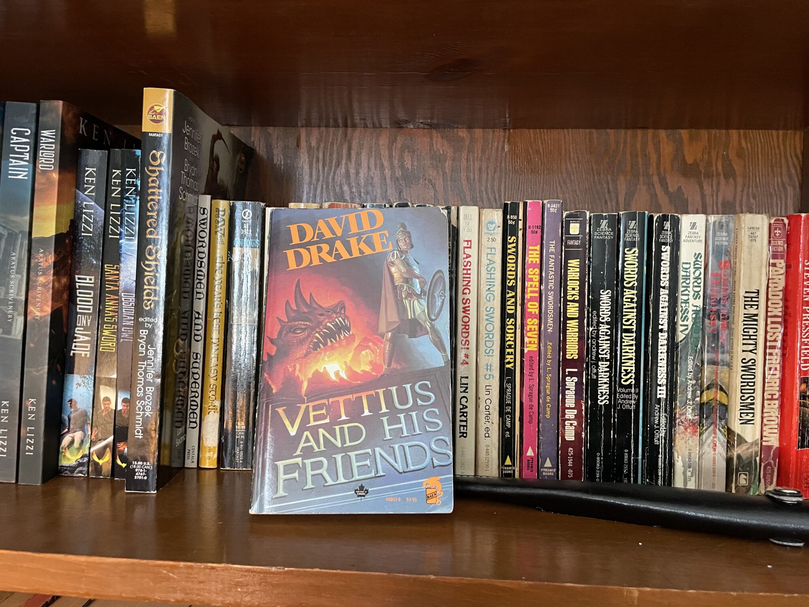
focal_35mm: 26
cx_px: 404
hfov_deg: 67.3
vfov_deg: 53.1
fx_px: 608
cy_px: 304
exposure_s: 1/30
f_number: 1.6
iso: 640
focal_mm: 4.2
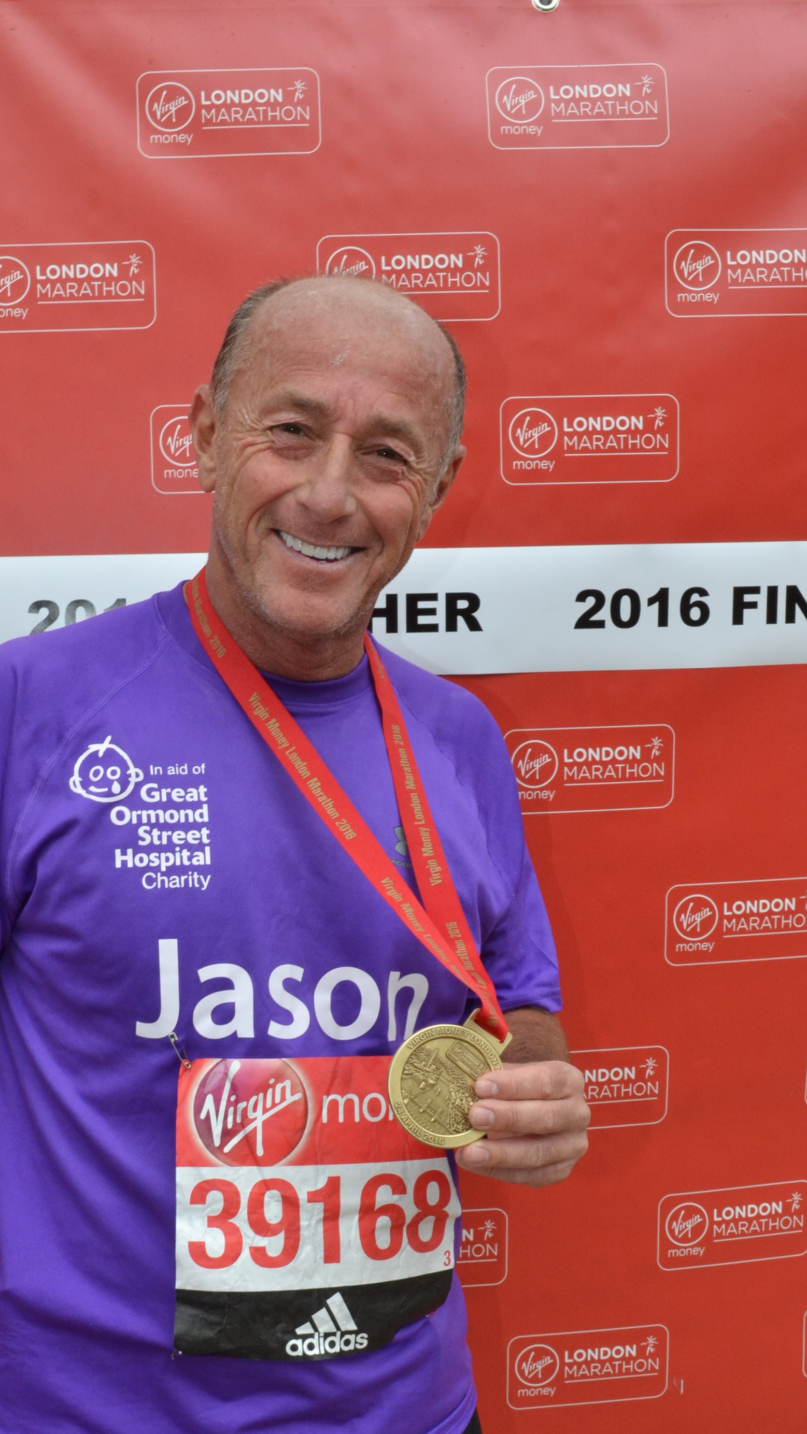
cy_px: 850
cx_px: 238
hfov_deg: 23.3
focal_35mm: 51
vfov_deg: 40.4
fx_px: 1940
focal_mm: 26
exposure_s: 1/200
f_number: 14
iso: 800
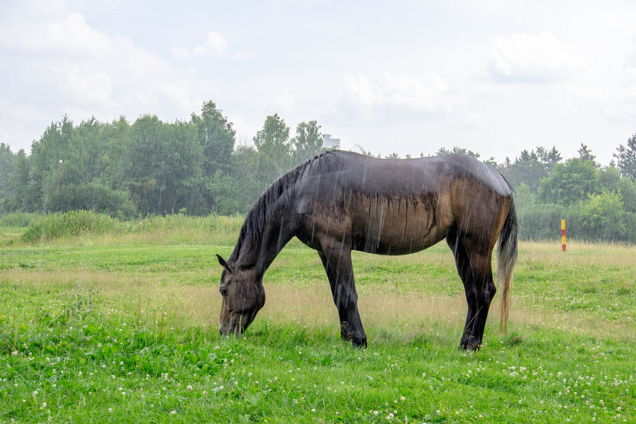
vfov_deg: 25.8
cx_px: 318
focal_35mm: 52
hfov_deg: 37.8
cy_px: 212
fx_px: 927
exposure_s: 1/80
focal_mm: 35
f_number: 9
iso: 100
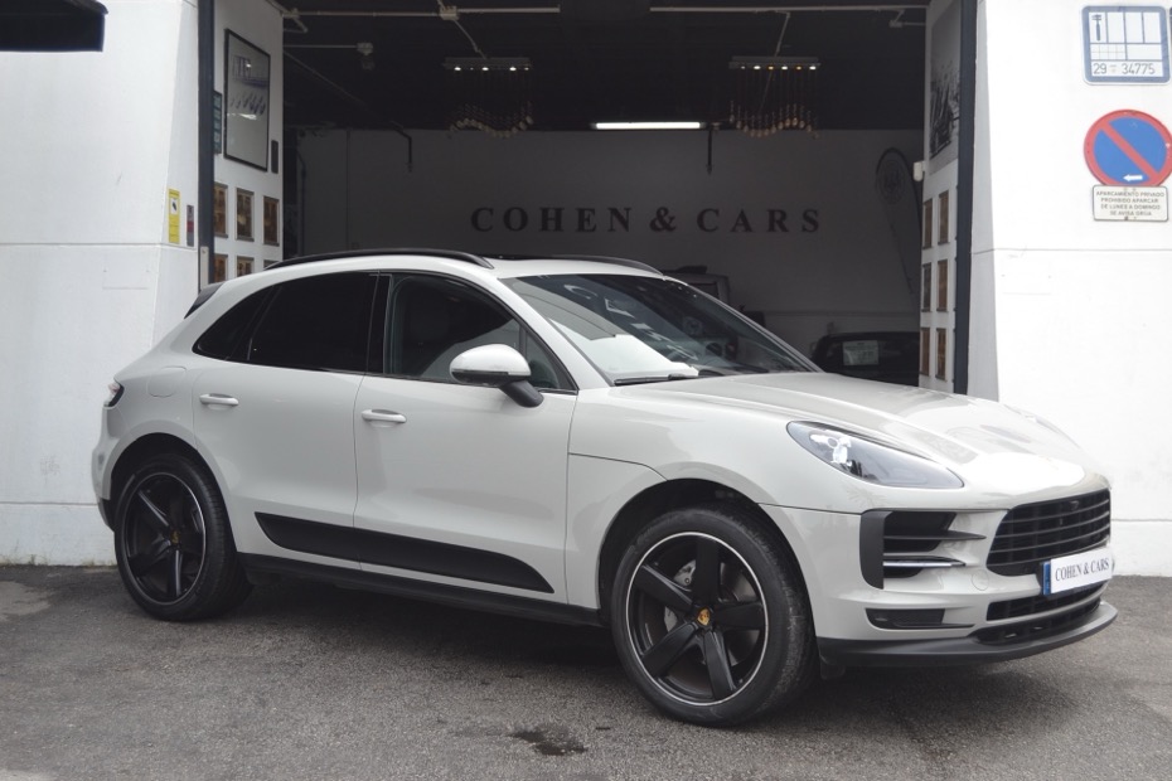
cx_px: 586
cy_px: 390
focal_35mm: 51
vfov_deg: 26.5
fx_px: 1660
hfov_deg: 38.9
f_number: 5.6
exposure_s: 1/125
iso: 125
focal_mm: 34
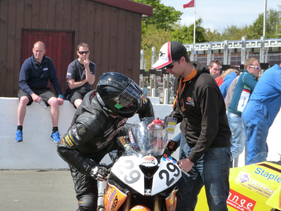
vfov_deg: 7.6
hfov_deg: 10.1
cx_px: 140
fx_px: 1591
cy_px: 106
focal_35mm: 196
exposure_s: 1/320
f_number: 5.6
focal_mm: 35.3
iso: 160
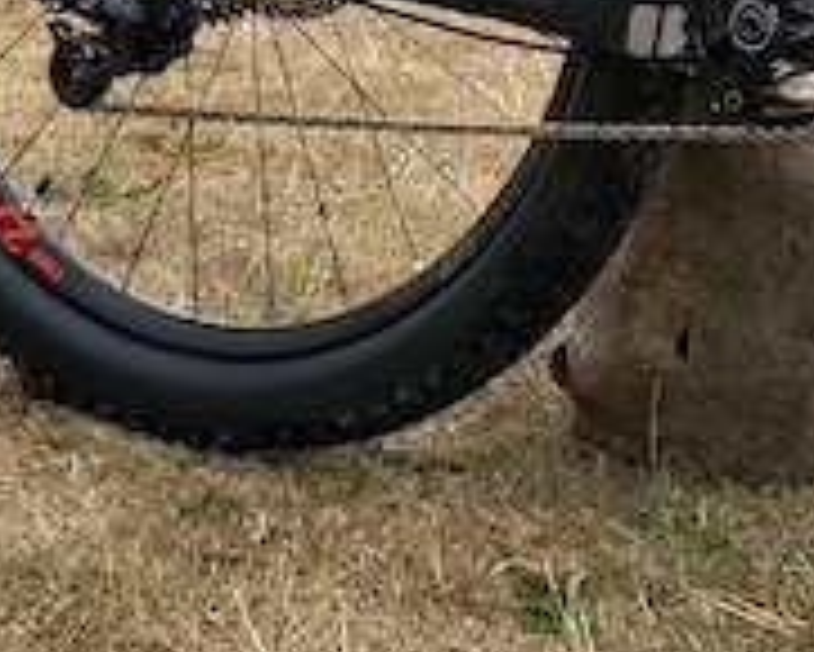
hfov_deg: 15.4
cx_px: 1318
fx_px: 2700
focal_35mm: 112
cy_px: -265
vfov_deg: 13.2
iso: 50
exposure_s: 1/1650
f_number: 1.8
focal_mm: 4.25
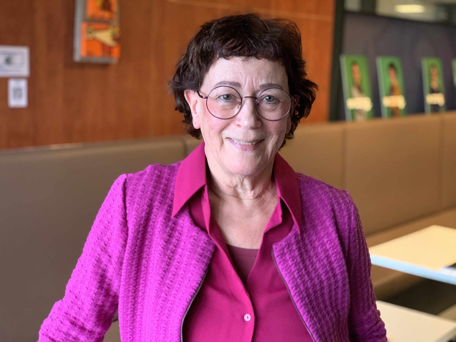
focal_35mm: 52
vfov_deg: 28.0
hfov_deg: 36.8
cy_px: 171
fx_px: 685
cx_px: 228
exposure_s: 1/60
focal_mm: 6
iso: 200
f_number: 2.4
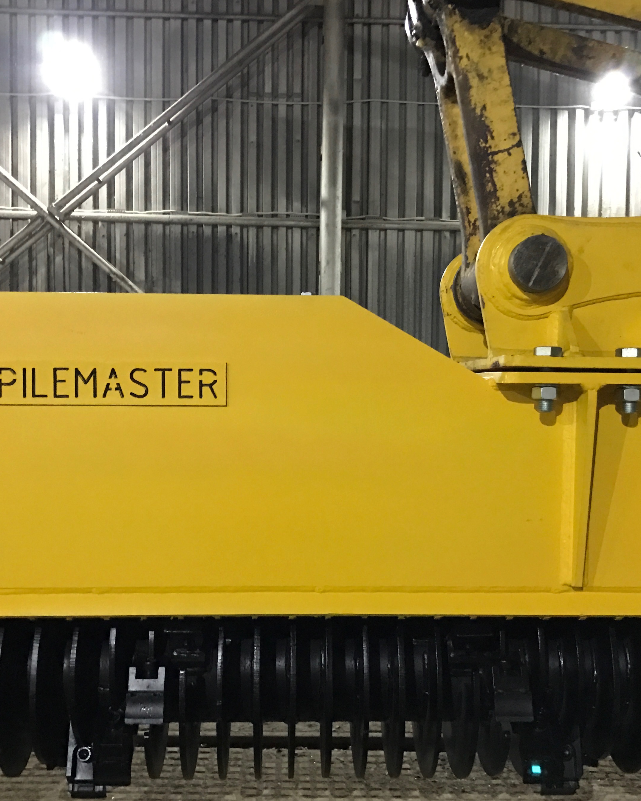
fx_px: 972
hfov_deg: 36.5
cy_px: 431
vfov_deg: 44.8
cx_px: 309
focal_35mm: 41
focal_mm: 3.99
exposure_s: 1/5
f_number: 1.8
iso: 100
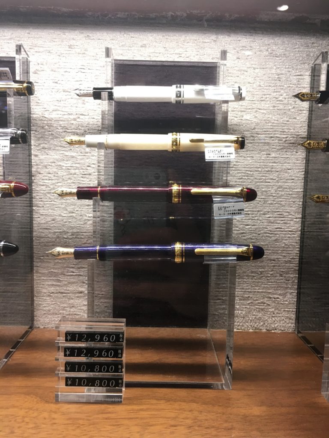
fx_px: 367
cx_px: 164
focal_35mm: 29
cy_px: 219
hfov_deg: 48.2
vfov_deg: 61.7
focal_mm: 4.15
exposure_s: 1/33
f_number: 2.2
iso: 50
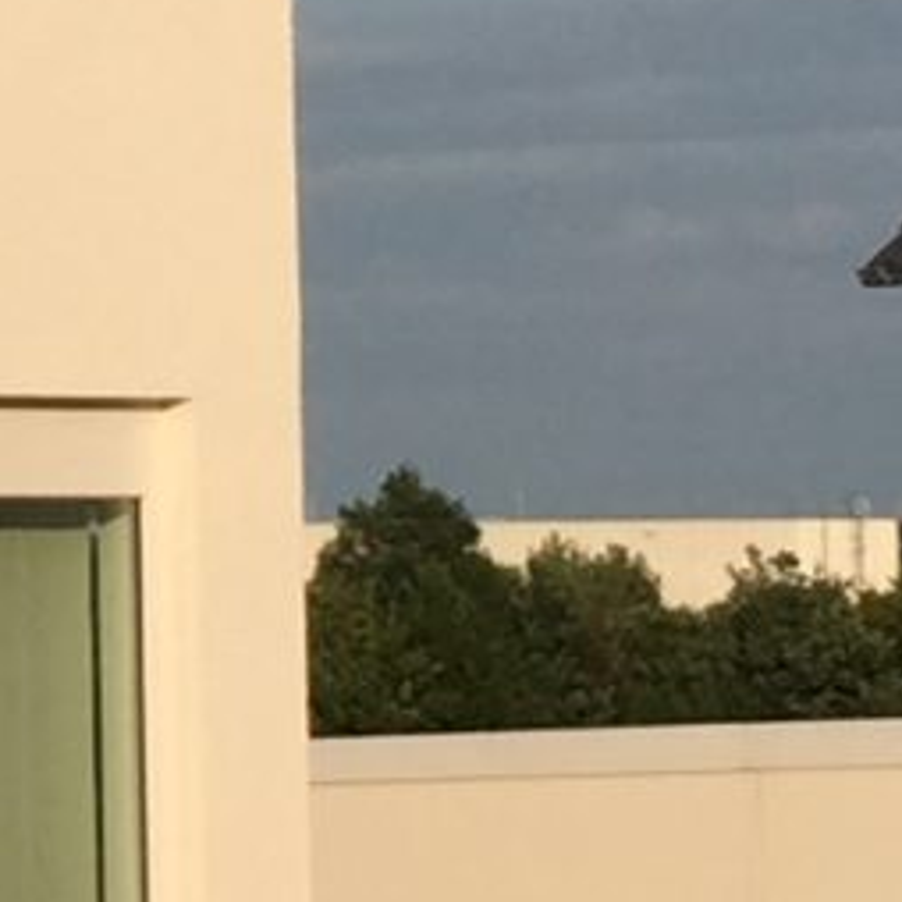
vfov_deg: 6.8
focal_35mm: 258
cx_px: -206
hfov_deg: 6.7
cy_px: 231
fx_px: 7606
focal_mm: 4.15
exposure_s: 1/2639
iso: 32
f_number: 2.2
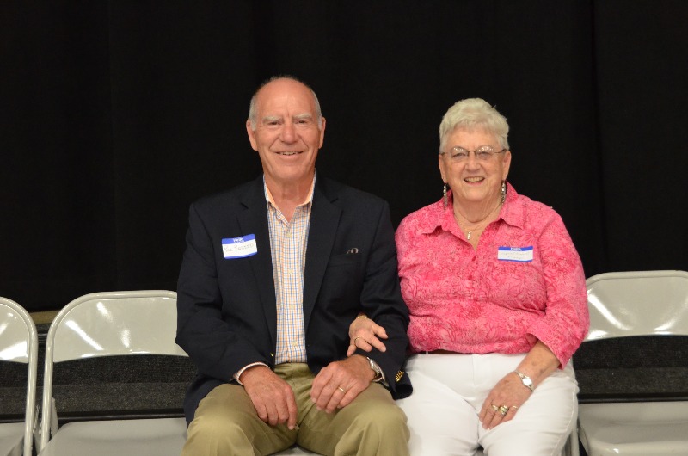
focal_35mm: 69
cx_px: 344
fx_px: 1316
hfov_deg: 29.3
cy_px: 228
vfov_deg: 19.6
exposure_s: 1/60
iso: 2500
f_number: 6.7
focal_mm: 46
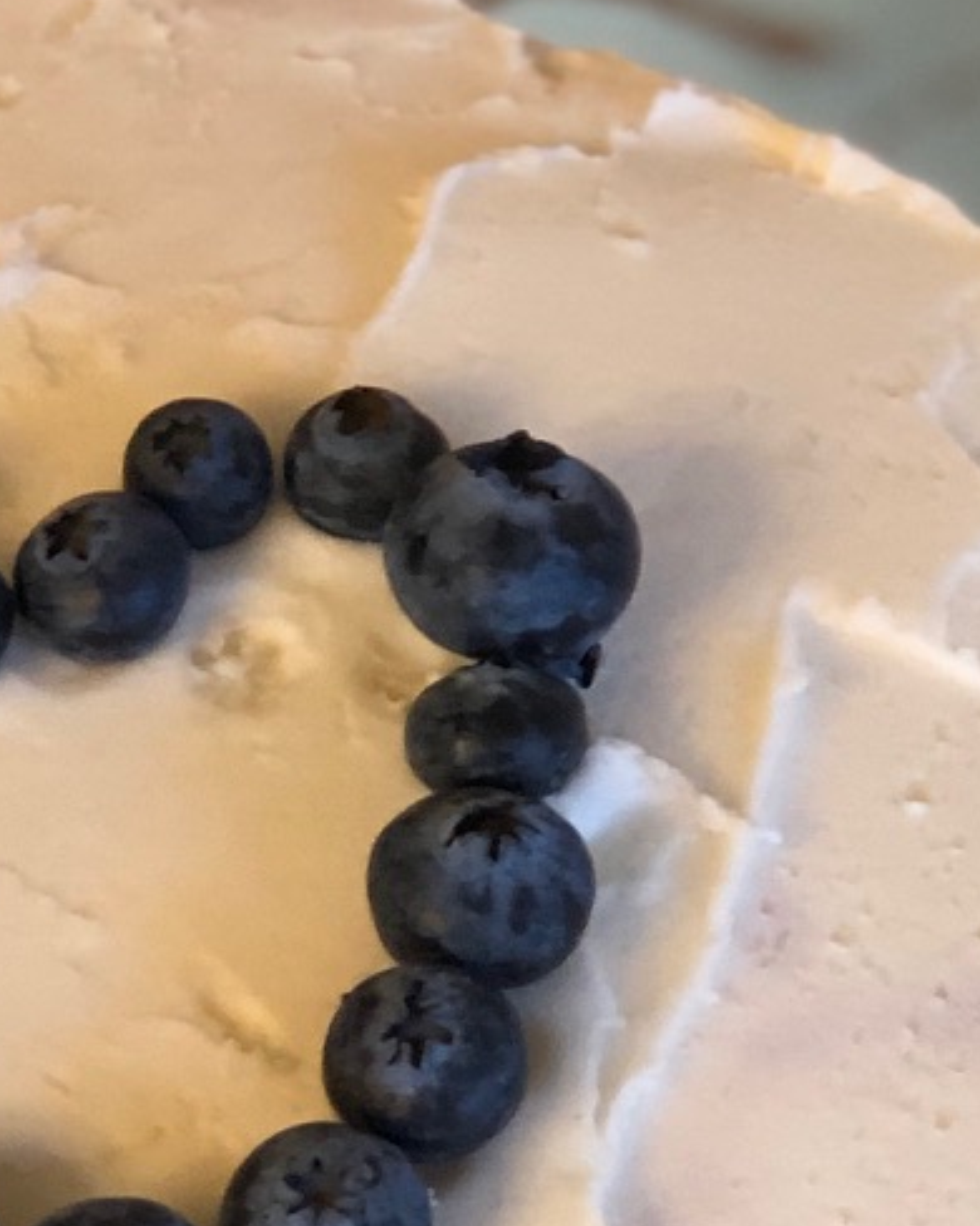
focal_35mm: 230
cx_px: 136
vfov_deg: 8.4
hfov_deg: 6.7
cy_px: 643
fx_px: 8344
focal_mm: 6.6
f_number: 2.8
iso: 80
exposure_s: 1/30
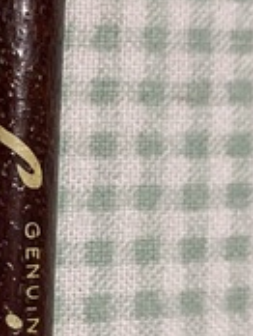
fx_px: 836
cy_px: 162
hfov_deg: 16.3
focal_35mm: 86
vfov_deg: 22.7
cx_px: -75
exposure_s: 1/60
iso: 200
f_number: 1.8
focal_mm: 4.25
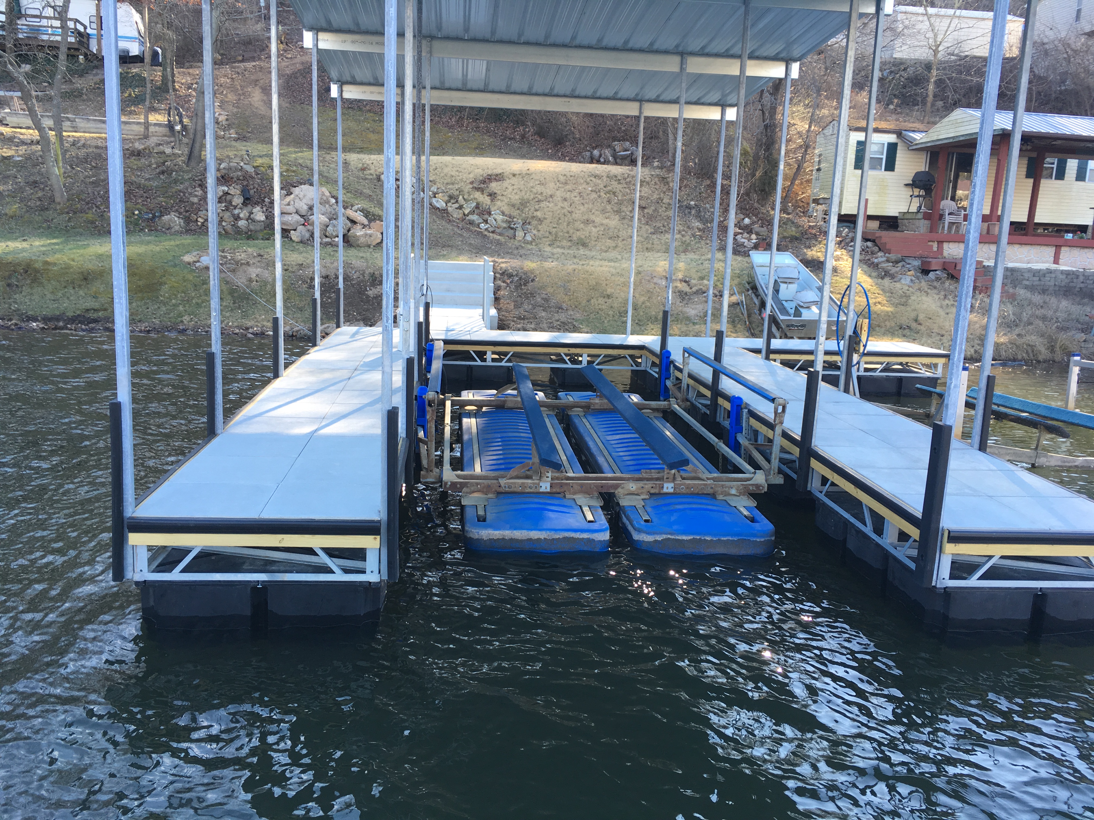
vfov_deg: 48.2
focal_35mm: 29
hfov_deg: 61.7
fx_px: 917
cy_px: 410
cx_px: 547
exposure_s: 1/120
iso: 25
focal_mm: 4.15
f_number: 2.2
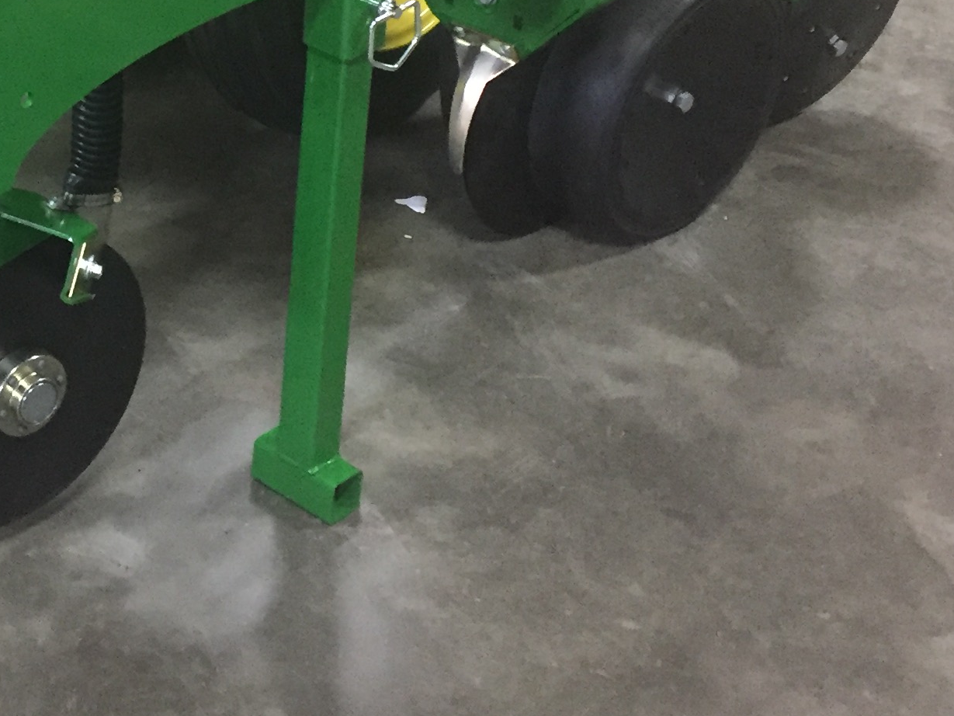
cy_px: -89
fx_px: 2122
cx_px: -19
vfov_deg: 18.4
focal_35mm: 77
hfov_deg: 24.1
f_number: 2.2
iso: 250
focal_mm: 4.15
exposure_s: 1/20
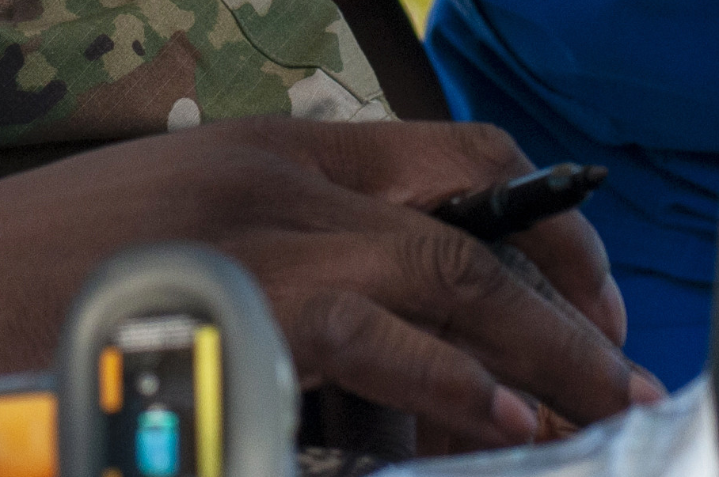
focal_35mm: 354
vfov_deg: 3.8
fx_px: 7061
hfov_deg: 5.8
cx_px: 112
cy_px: -591
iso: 200
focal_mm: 50
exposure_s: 1/800
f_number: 5
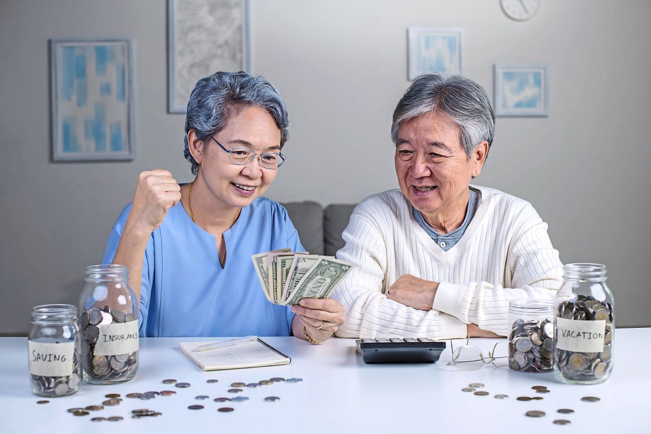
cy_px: 217
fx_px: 904
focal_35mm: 50
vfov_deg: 27.0
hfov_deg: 39.6
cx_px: 326
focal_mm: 50
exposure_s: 1/80
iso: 200
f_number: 5.6
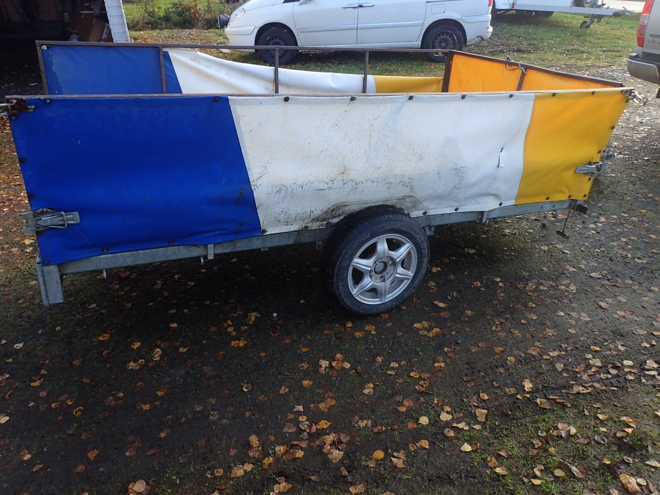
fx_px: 496
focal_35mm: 26
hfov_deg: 67.3
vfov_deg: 53.1
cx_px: 317
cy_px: 242
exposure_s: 1/125
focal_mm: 4.5
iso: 100
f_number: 2.8
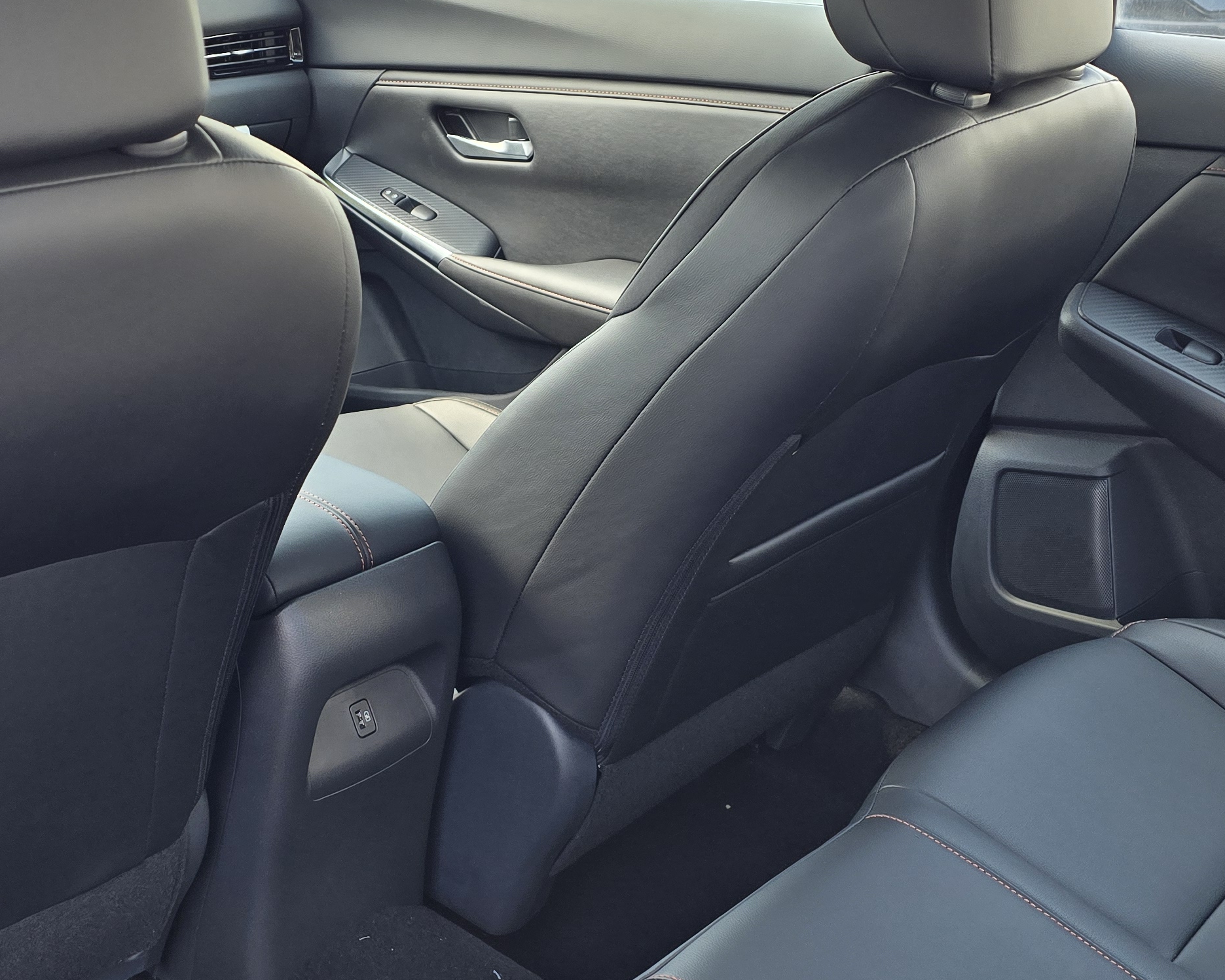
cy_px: 528
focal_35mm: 48
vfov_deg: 31.4
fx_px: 1740
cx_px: 488
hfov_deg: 38.6
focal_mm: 6.3
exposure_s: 1/180
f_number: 1.7
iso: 80
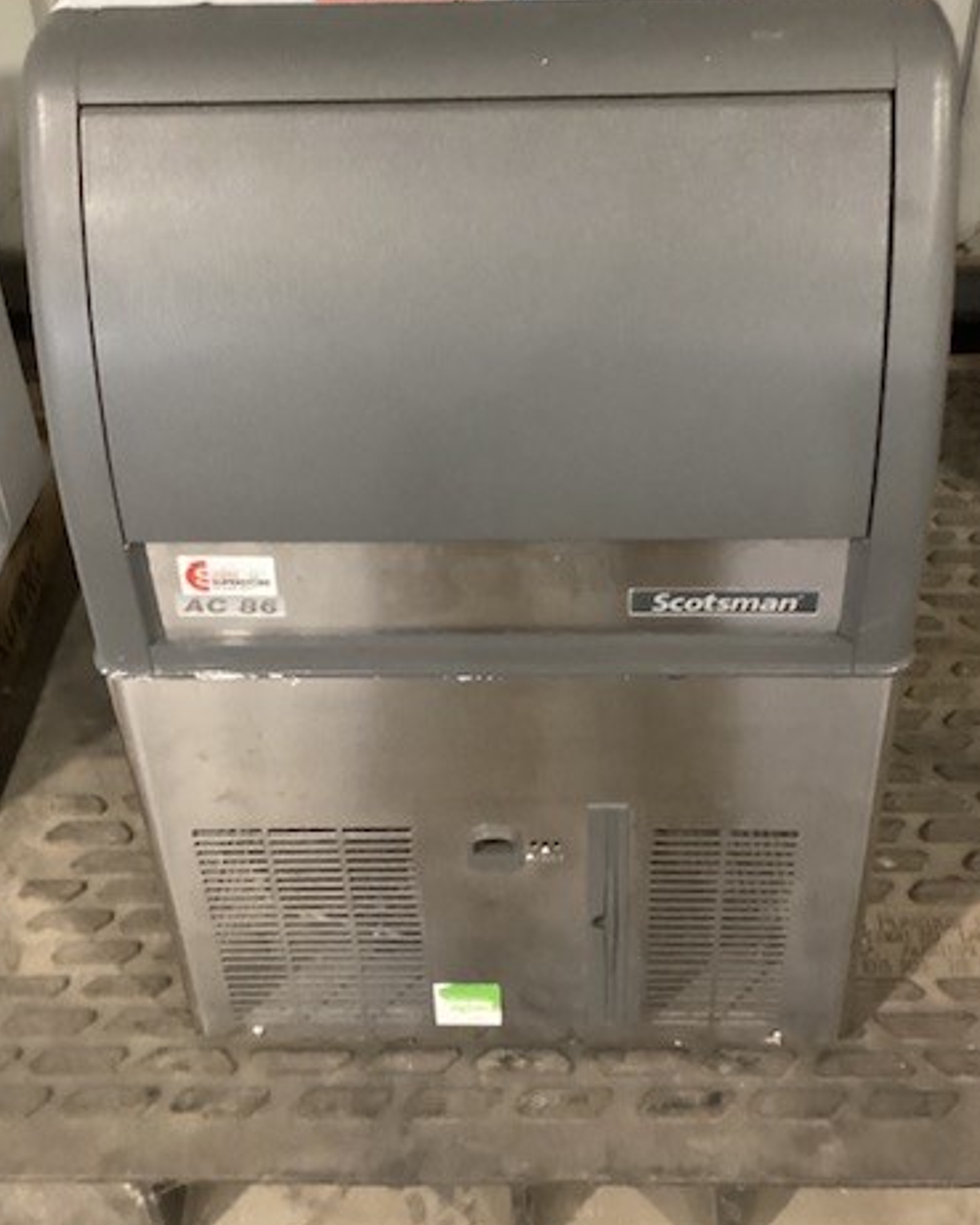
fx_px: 1522
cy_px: 494
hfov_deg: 35.7
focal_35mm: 42
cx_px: 510
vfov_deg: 43.6
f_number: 2.4
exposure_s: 1/25
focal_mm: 3.3
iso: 400
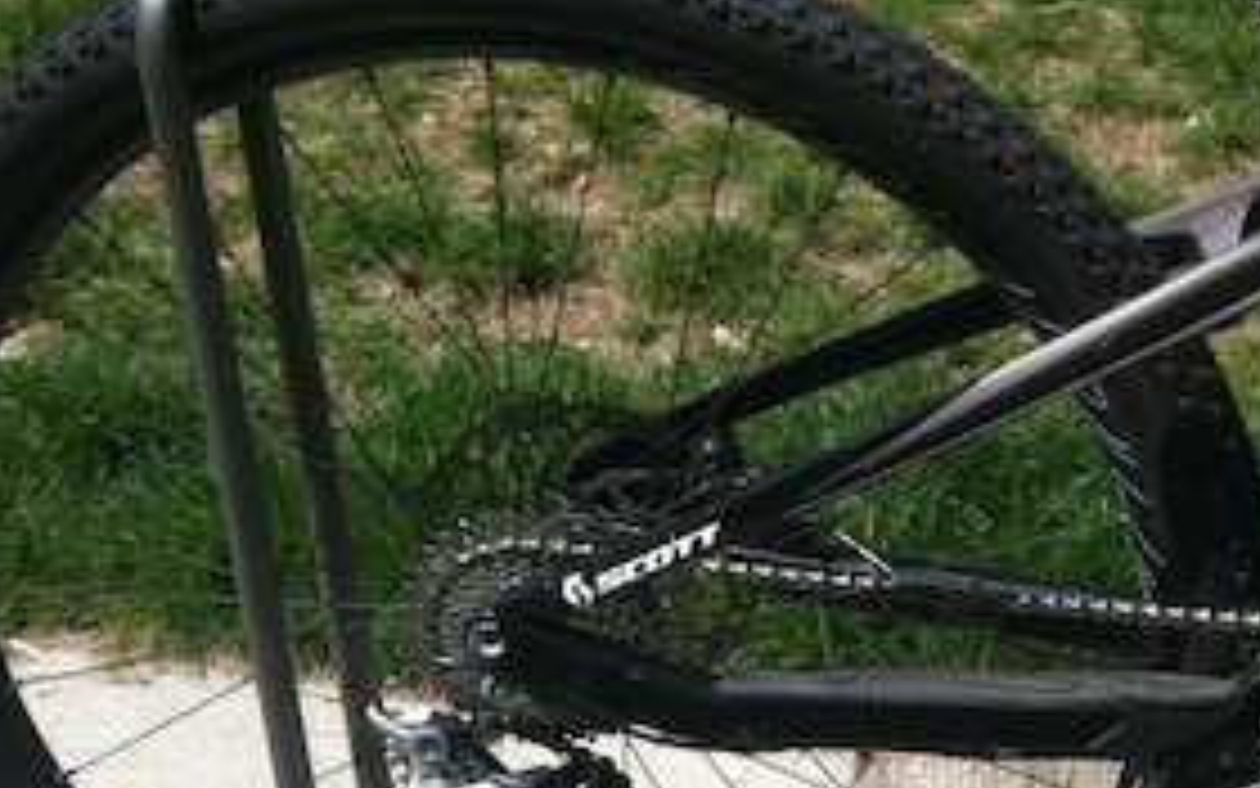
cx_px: 1647
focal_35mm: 106
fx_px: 3640
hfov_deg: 18.3
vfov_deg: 12.3
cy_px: 297
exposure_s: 1/1034
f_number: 2.8
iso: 80
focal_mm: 3.85
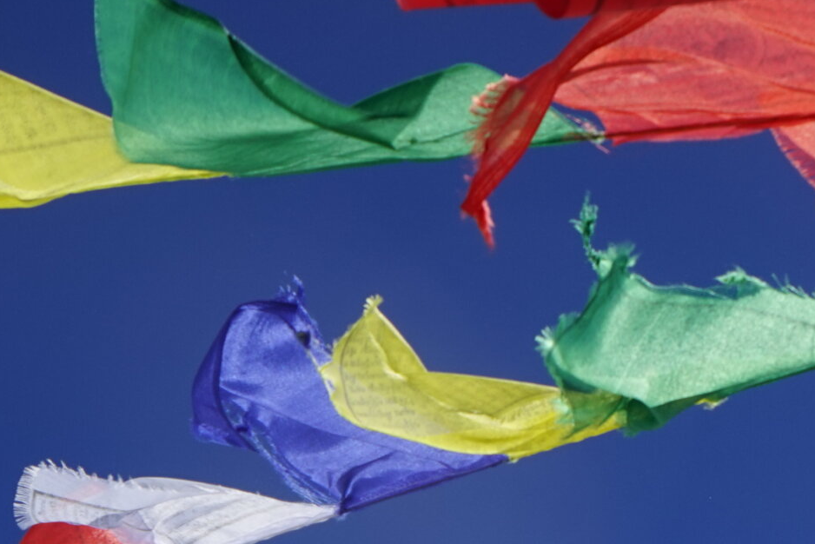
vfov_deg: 8.3
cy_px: 745
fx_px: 3668
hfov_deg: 12.5
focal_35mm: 162
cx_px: 852
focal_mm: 38
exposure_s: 1/1000
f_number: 10
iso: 160
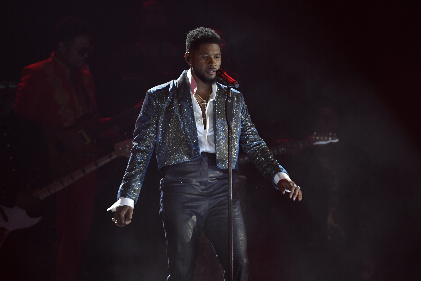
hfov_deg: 3.4
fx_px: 7016
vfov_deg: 2.3
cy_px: 140
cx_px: 210
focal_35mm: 600
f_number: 4
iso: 3200
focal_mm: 400
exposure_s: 1/200
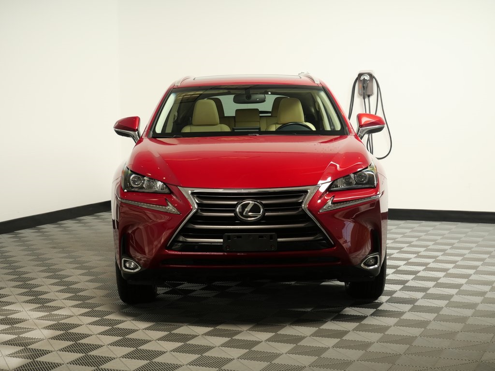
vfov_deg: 26.1
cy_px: 186
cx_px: 248
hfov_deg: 34.3
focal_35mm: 56
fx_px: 801
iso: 250
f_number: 5
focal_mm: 28
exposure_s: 1/250
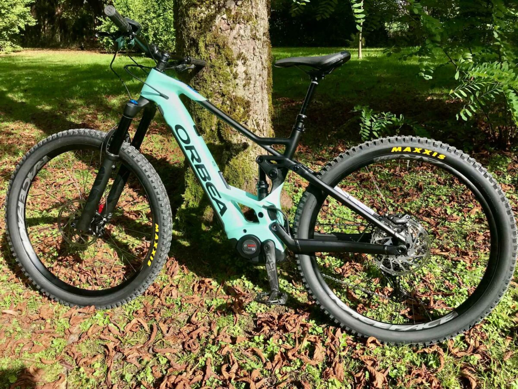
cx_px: 259
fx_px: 419
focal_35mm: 28
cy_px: 194
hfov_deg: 63.4
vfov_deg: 49.7
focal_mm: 4
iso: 20
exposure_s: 1/1473
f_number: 1.8
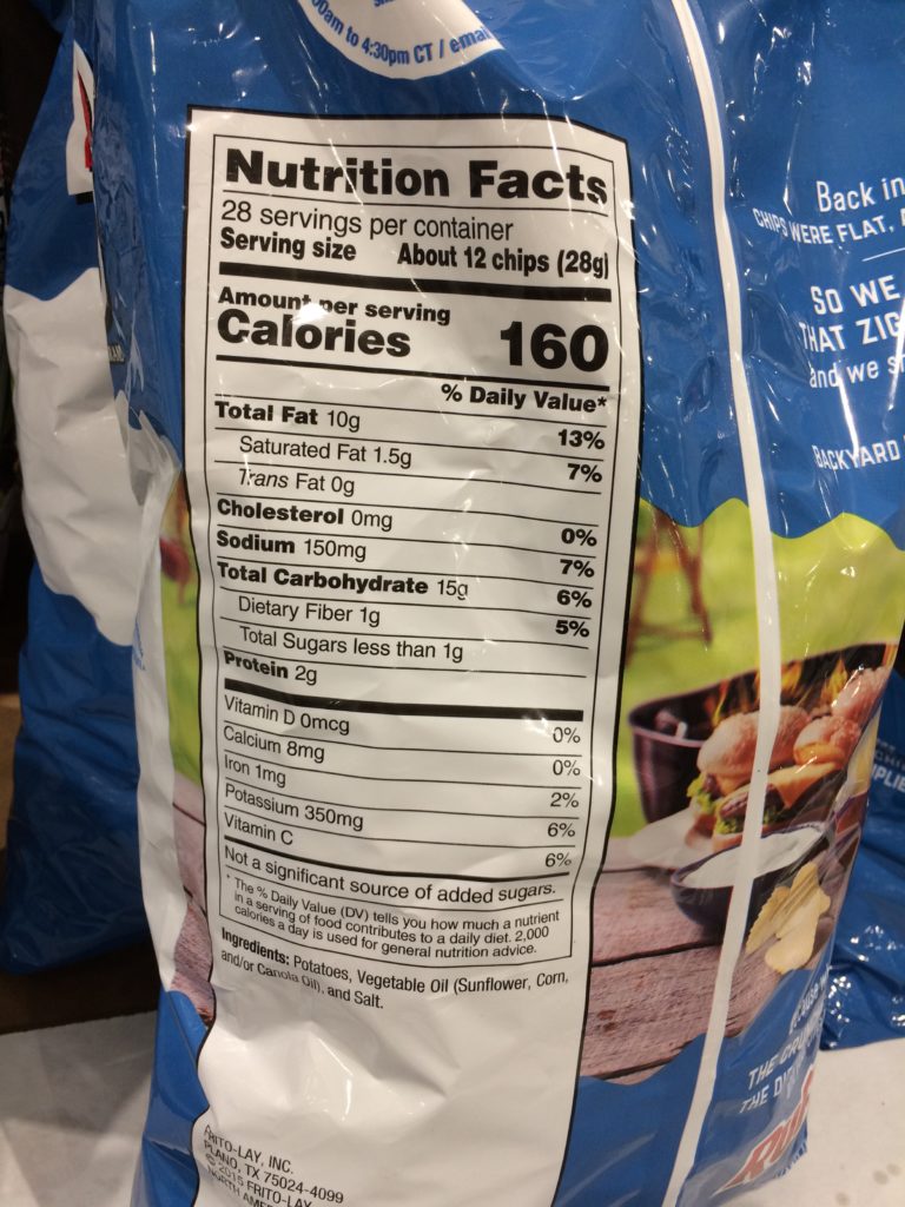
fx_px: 1011
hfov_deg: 48.2
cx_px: 452
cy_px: 604
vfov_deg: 61.7
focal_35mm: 29
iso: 64
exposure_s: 1/30
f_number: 2.2
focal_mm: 4.15
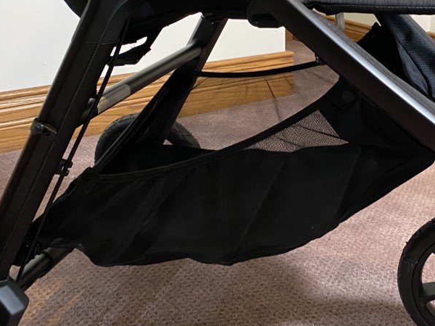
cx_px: 373
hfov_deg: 35.1
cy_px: 115
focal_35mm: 52
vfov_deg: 27.9
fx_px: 653
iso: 400
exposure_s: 1/40
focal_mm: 4.25
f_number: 1.8
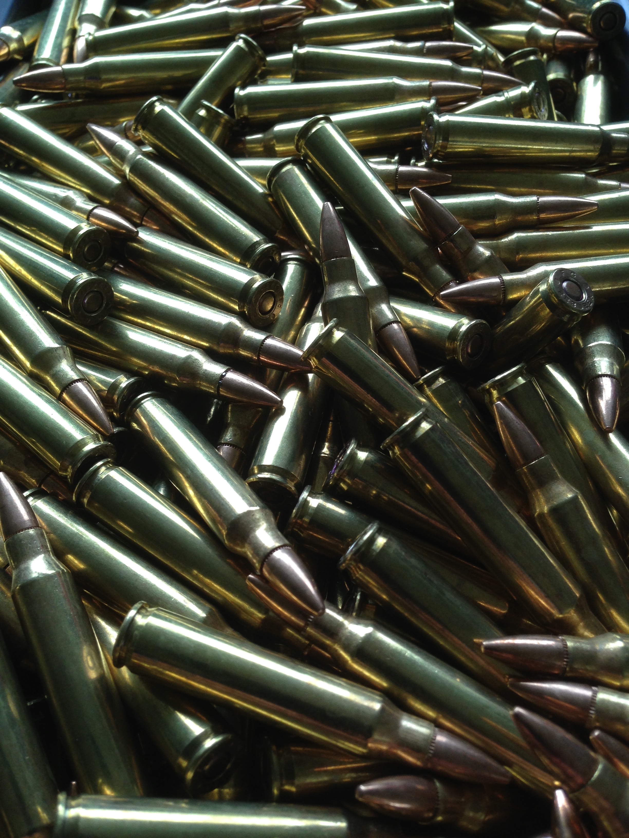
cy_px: 419
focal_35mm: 33
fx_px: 800
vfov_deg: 55.4
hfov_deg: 42.9
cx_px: 314
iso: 80
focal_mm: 4.13
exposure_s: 1/120
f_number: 2.4
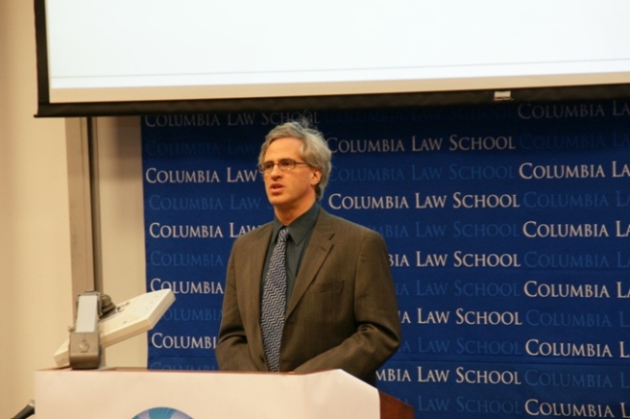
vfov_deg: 7.0
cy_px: 210
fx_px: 3409
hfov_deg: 10.6
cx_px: 315
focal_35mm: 195
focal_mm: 130
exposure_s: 1/20
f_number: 6.3
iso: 800
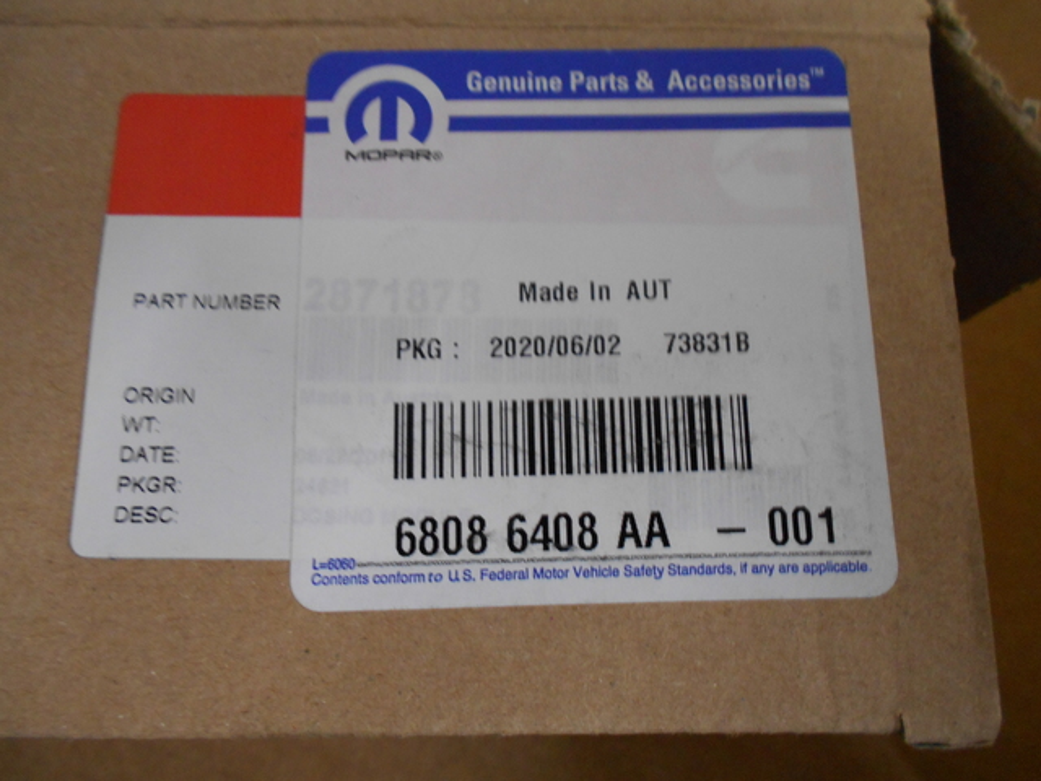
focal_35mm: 26
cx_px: 520
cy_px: 390
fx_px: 782
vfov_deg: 53.1
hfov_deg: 67.3
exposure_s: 1/13
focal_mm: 4.6
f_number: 3.2
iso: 400
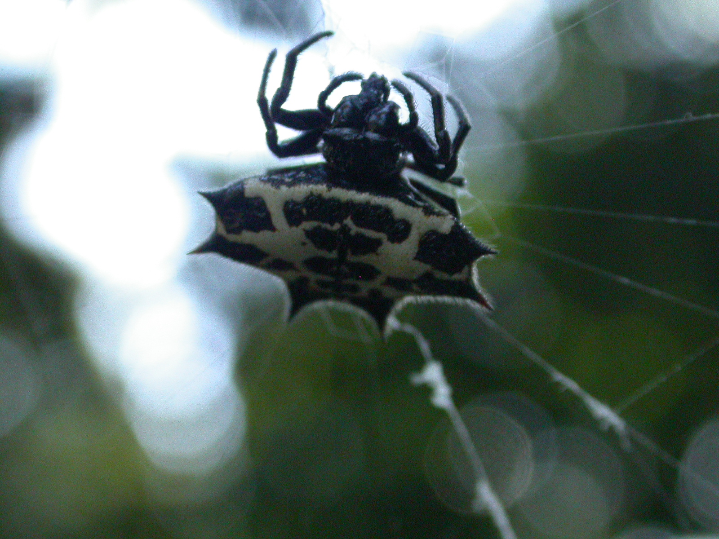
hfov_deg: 14.8
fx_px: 2763
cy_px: 270
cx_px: 360
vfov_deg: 11.1
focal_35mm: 133
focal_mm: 27.5
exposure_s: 1/137
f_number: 5.3
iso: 400
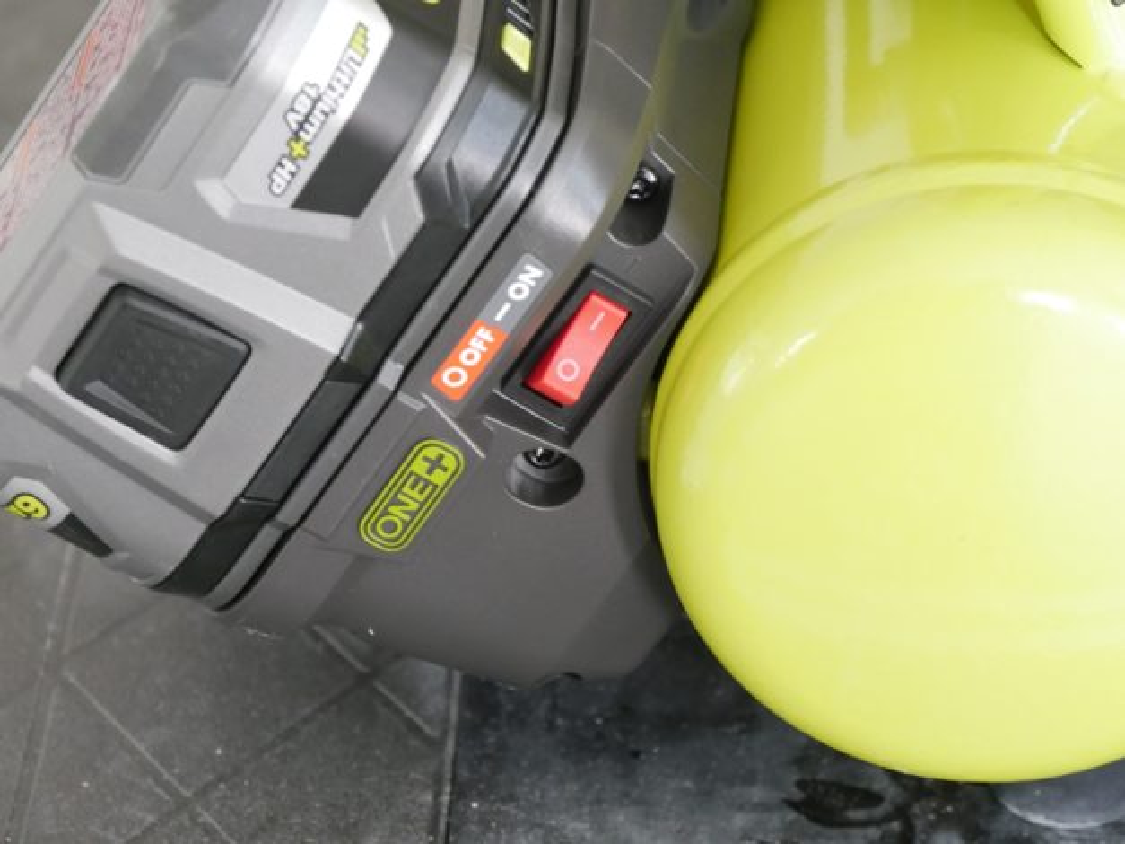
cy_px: 422
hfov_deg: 13.5
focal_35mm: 146
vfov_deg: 10.2
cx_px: 562
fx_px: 4744
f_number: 5.4
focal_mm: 73
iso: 3200
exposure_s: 1/60
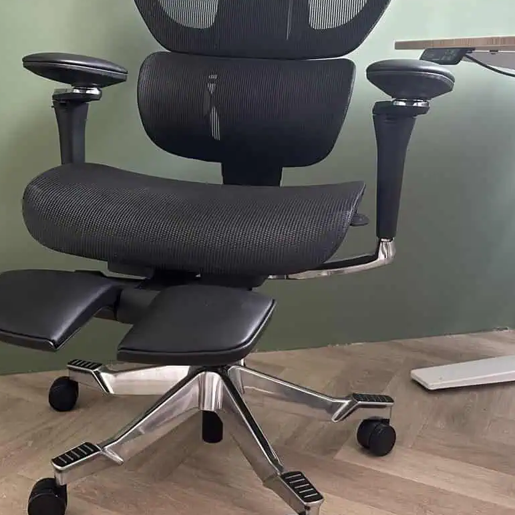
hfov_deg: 37.9
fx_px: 741
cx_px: 172
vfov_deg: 38.0
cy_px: 178
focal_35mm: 44
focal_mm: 6.86
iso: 250
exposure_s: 1/60
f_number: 1.78
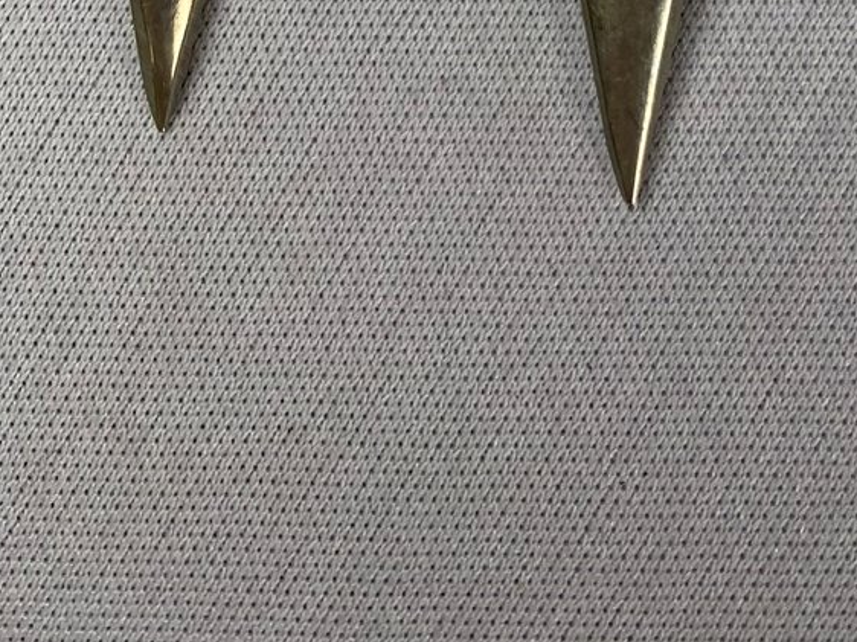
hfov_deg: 22.0
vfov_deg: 13.2
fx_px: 2202
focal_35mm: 89
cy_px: -820
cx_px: 401
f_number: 1.8
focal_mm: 4.25
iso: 32
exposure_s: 1/222
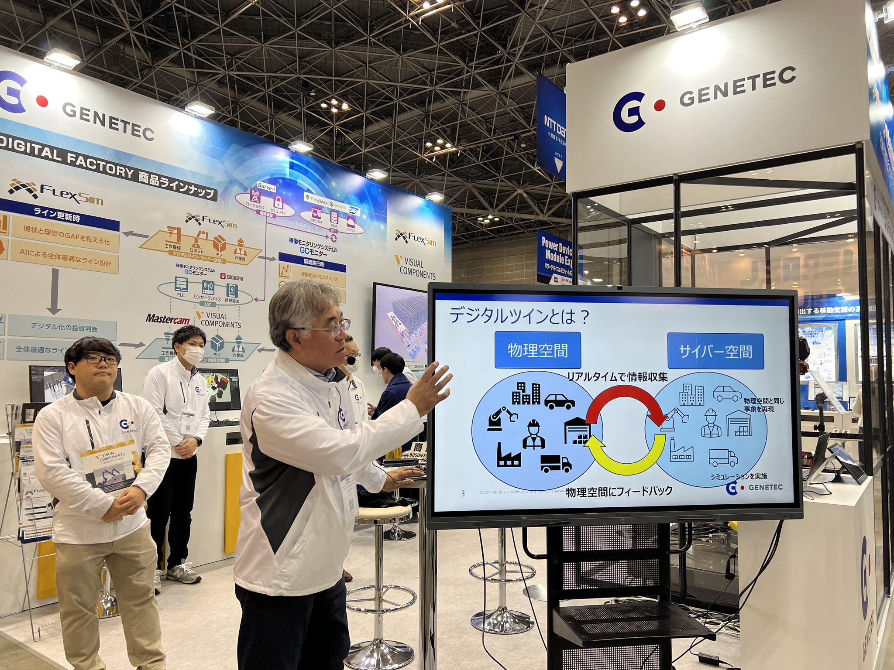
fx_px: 671
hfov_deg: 67.3
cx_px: 447
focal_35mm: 26
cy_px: 335
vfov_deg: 53.1
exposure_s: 1/100
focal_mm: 5.7
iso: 64
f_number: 1.5
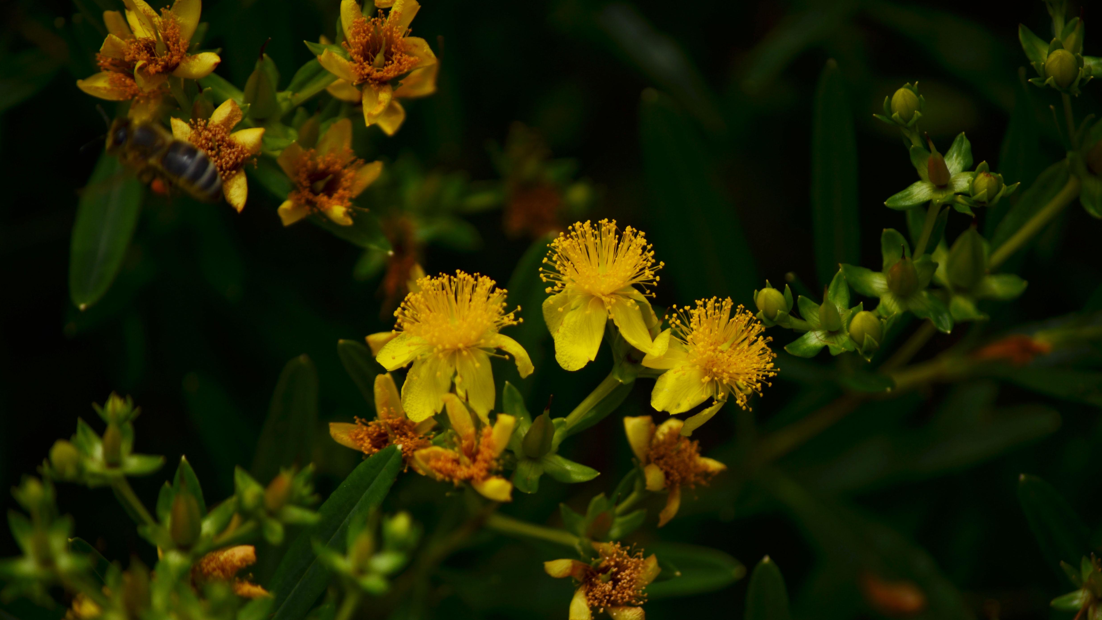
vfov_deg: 3.9
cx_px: 551
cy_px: 361
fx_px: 9176
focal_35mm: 314
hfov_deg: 6.9
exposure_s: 1/1600
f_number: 5.6
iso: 100
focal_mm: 200
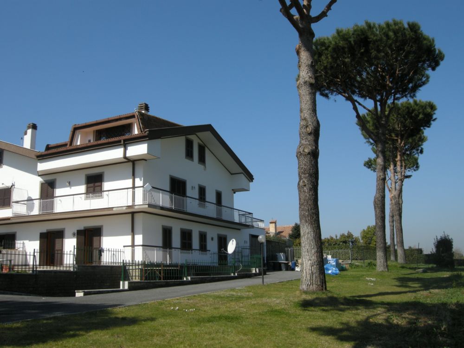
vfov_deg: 40.7
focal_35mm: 35
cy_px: 174
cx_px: 232
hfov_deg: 52.6
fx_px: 469
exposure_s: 1/310
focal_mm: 7.5
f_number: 6.1
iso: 64
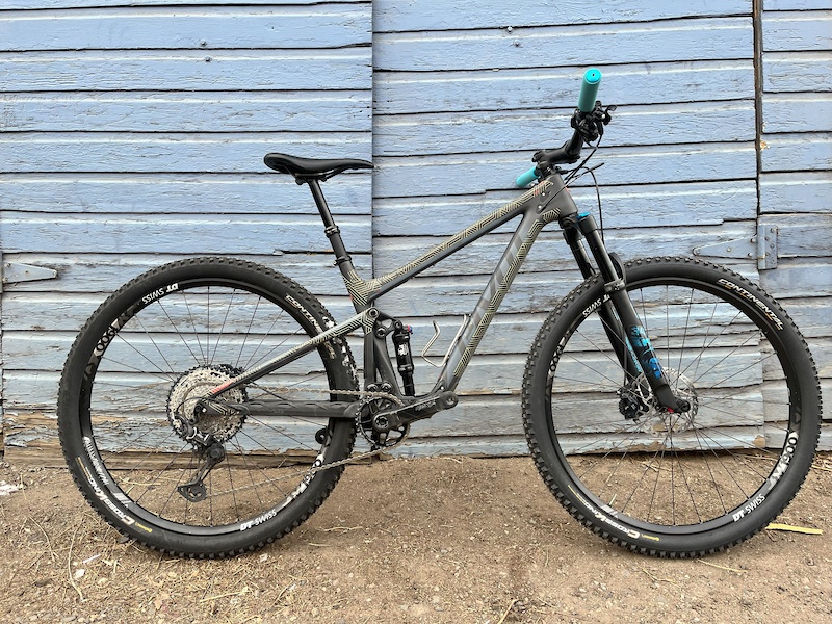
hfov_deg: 67.3
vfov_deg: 53.1
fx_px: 625
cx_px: 416
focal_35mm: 26
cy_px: 312
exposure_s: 1/121
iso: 40
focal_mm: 5.1
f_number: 1.6
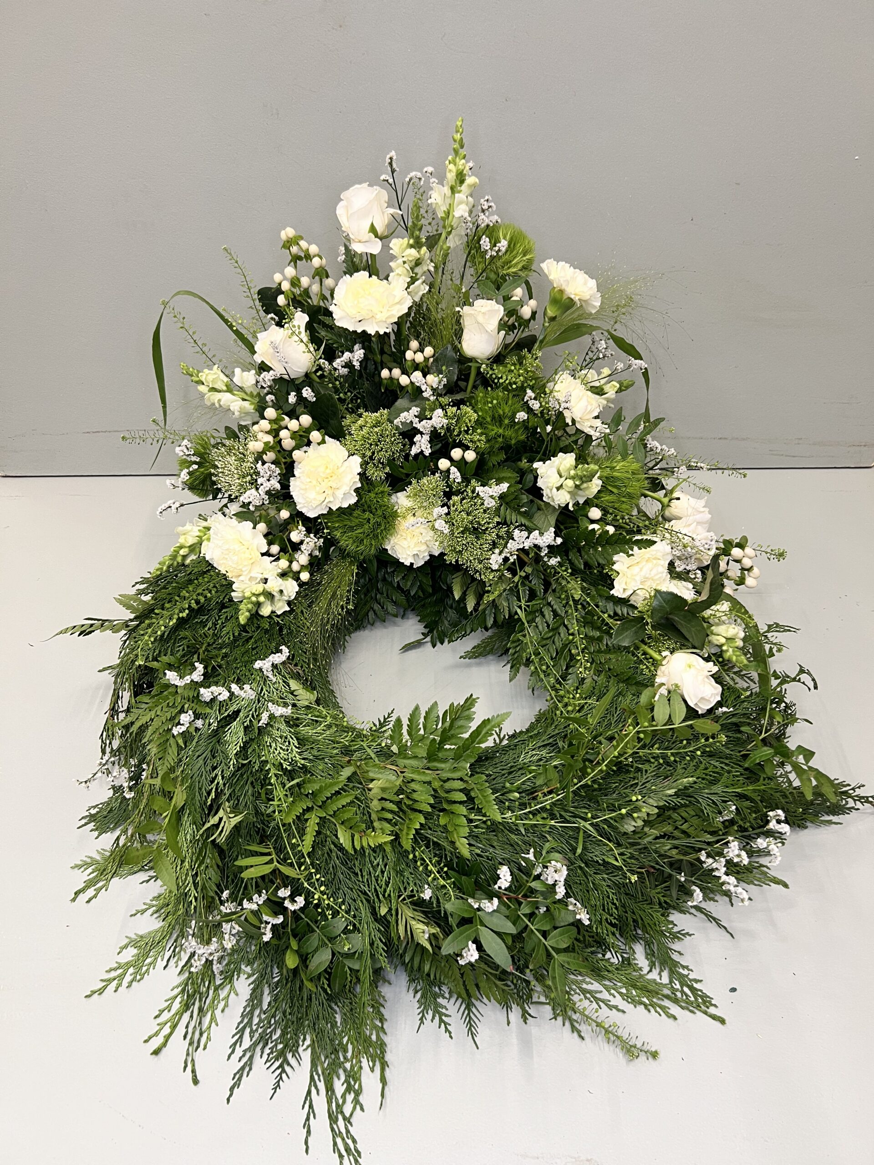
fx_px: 875
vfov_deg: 67.3
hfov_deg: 53.1
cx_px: 437
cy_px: 582
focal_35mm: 26
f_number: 1.5
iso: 100
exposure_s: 1/50
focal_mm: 5.7
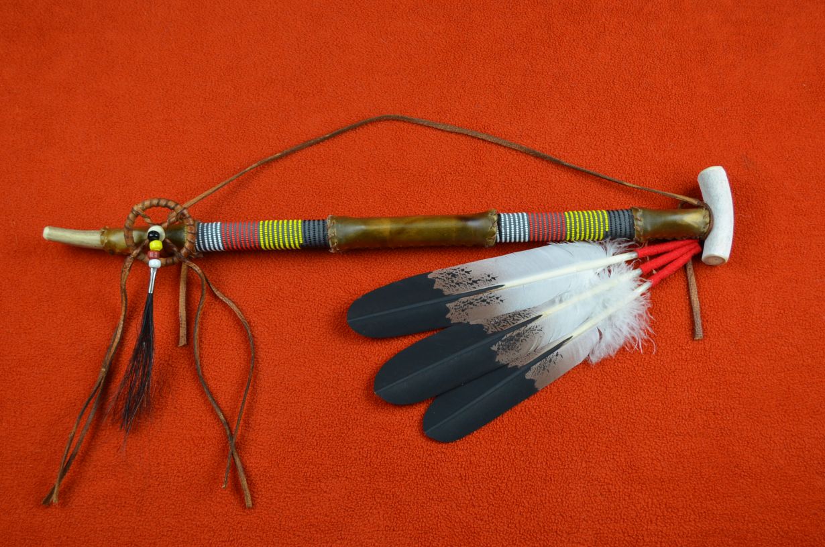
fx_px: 1166
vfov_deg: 26.4
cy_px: 274
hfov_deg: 39.0
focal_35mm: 51
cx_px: 412
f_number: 5
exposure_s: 1/60
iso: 450
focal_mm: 34
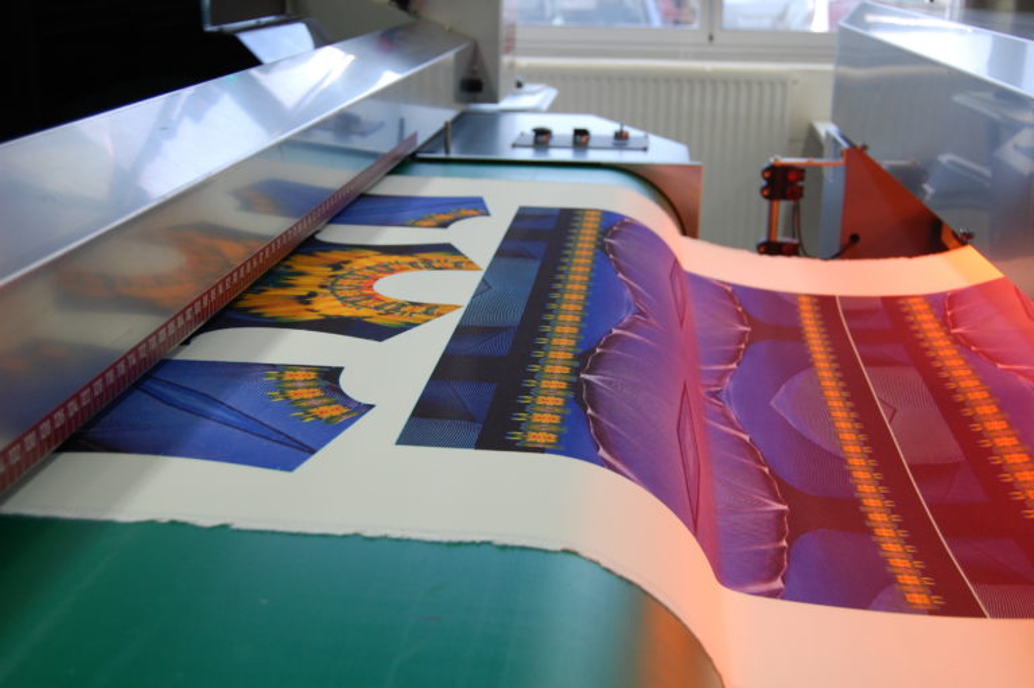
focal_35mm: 45
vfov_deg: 29.8
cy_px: 344
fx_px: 1292
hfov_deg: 43.6
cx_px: 517
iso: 400
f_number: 4.2
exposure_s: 1/60
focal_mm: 30
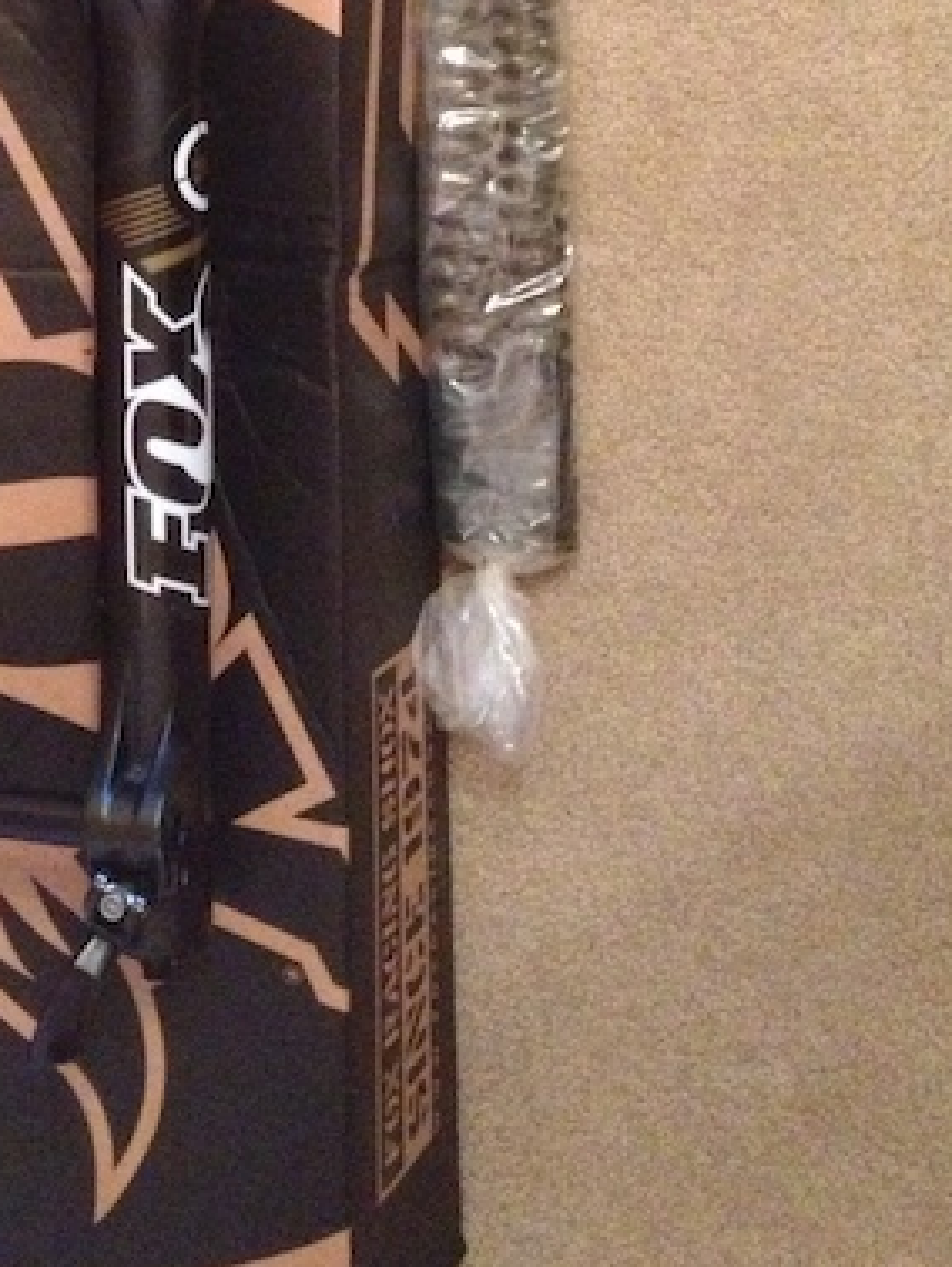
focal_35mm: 74
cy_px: -54
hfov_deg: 19.4
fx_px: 2710
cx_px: 10
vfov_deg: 24.8
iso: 800
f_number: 2.4
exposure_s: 1/15
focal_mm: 4.28
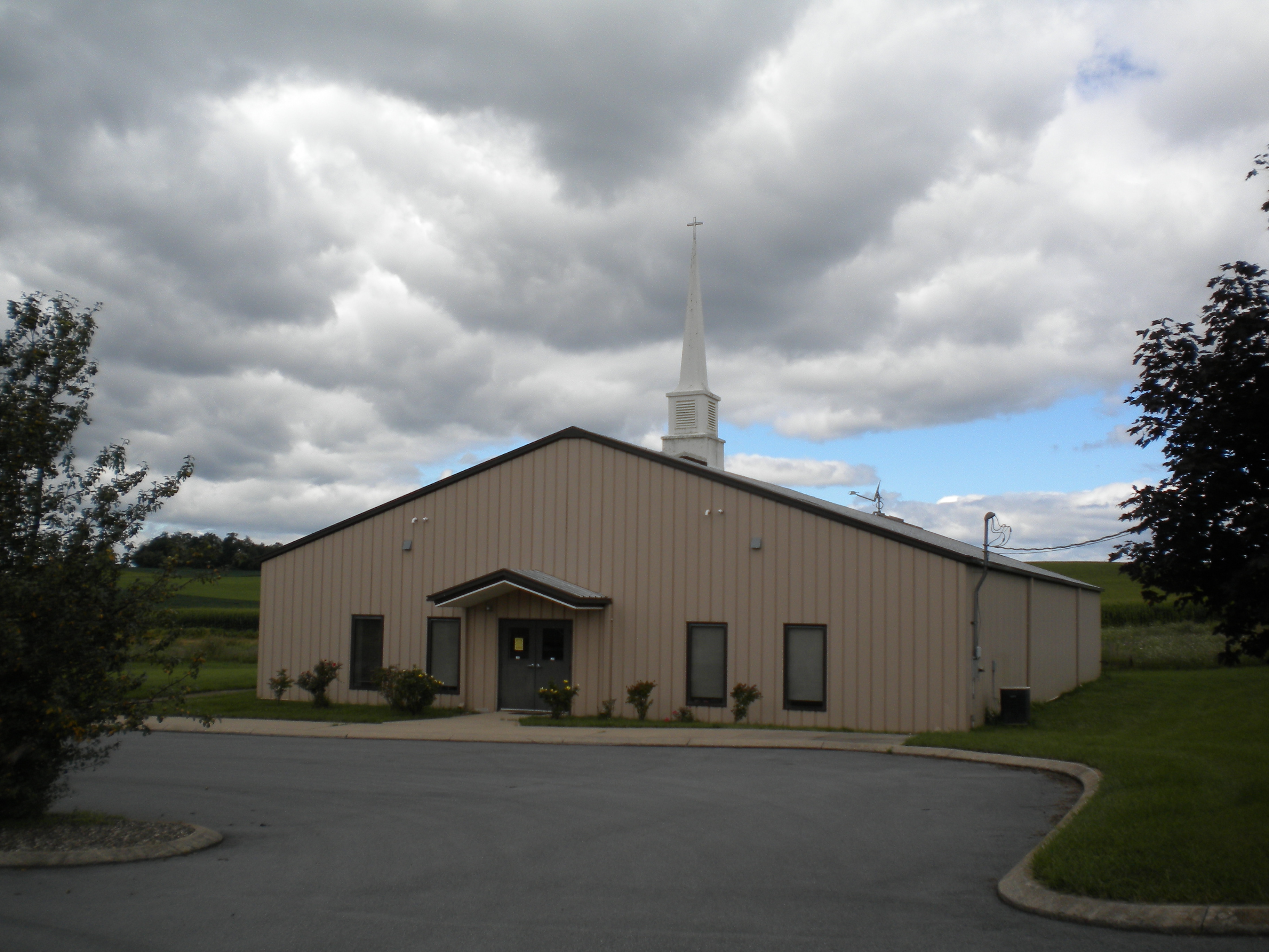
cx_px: 634
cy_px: 476
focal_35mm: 35
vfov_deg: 40.7
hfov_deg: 52.6
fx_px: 1283
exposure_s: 1/626
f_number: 4.6
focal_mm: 6.3
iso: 80
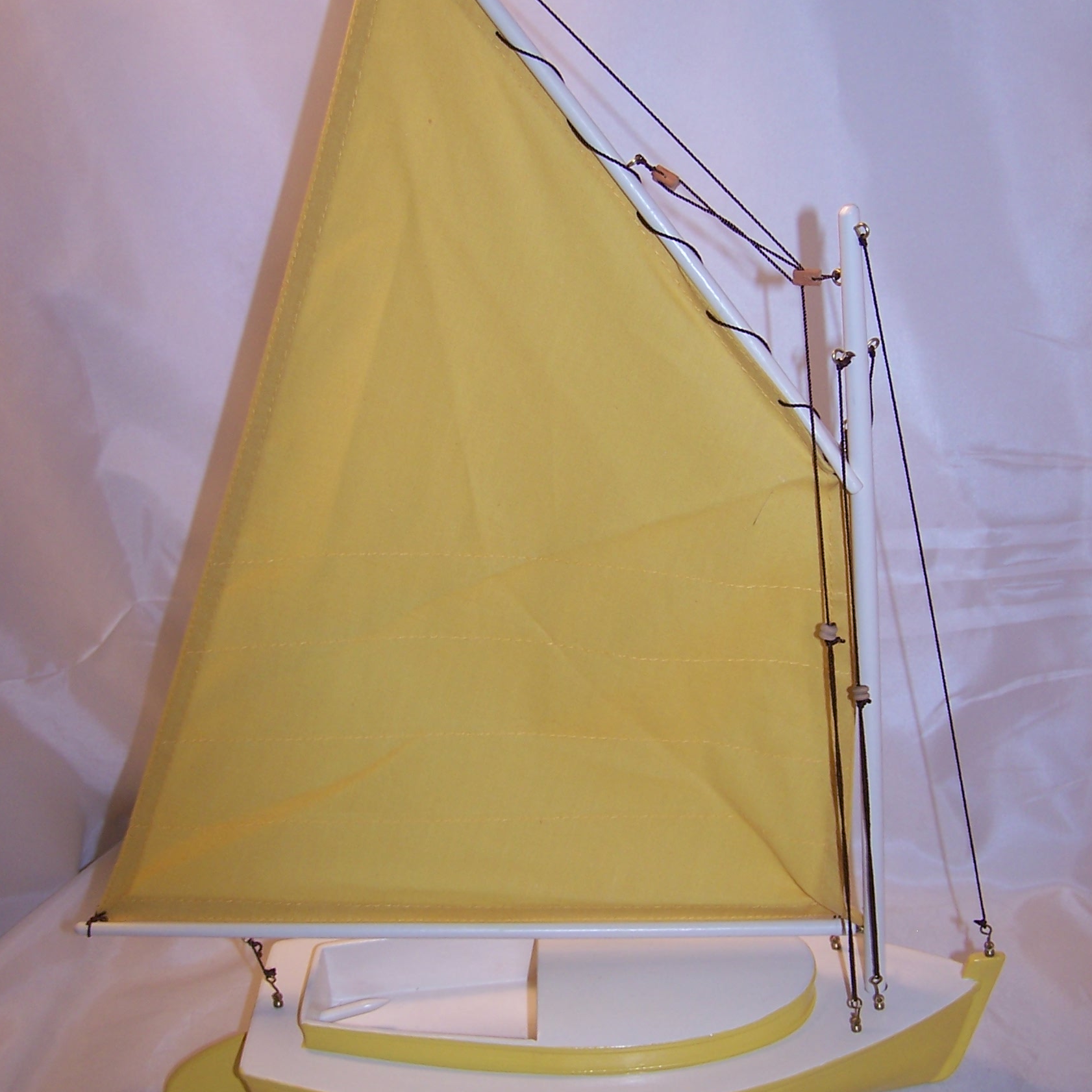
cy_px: 536
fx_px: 1642
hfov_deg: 36.8
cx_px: 534
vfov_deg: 36.8
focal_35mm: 46
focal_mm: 6.3
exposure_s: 1/60
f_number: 2.8
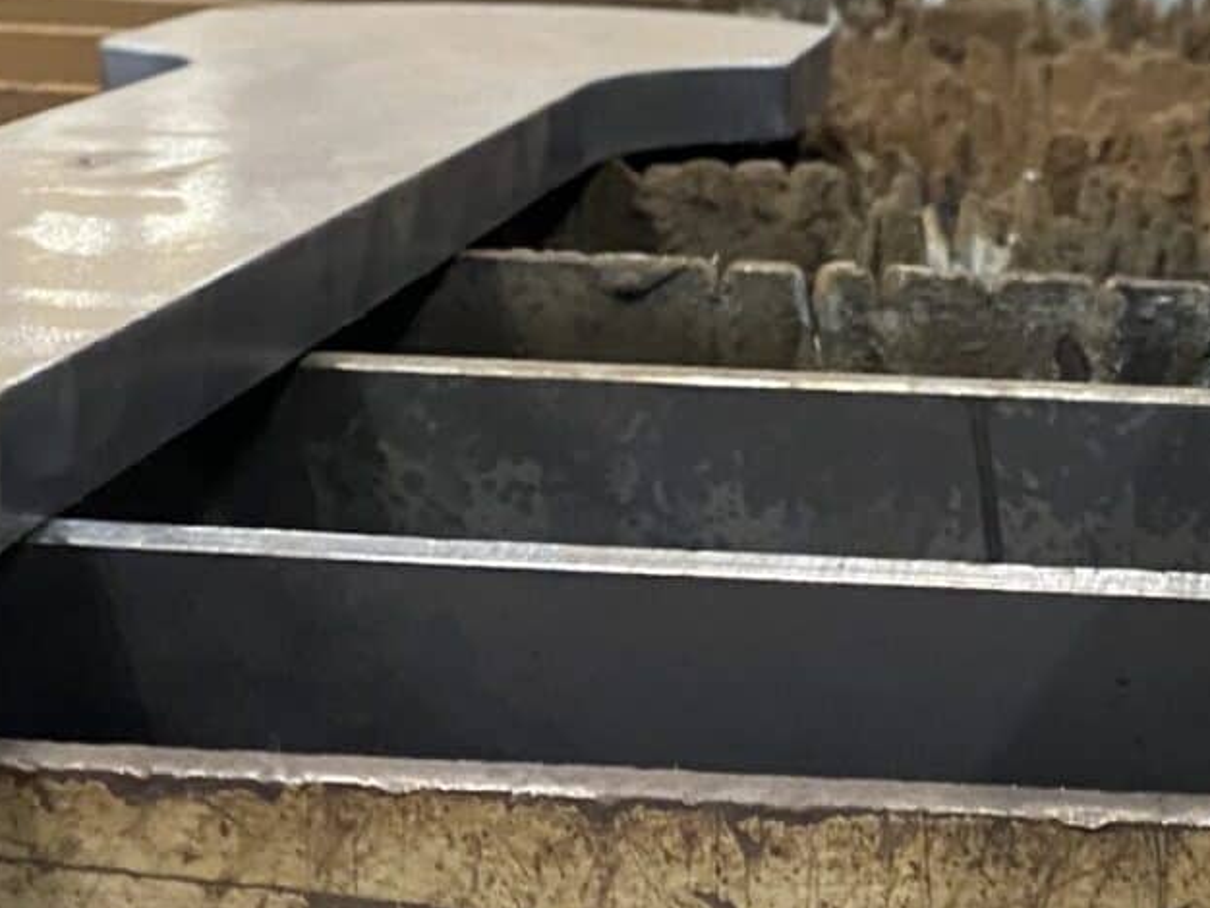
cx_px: 1378
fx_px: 2972
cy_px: 64
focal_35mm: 85
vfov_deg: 17.1
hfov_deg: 21.6
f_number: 1.8
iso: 500
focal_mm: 4.25
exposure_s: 1/30
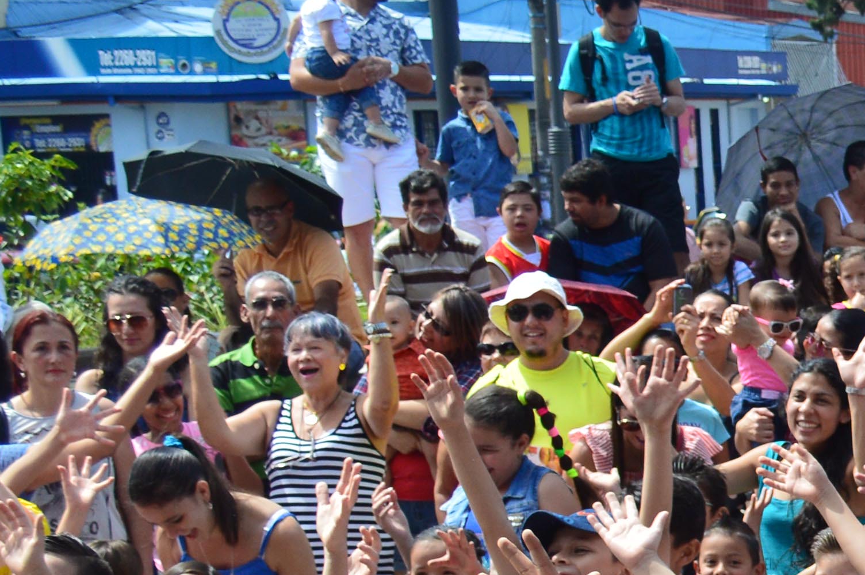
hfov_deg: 13.8
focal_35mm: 132
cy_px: 917
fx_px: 3169
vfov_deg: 10.0
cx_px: 1560
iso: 200
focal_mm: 22
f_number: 5.6
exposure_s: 1/640
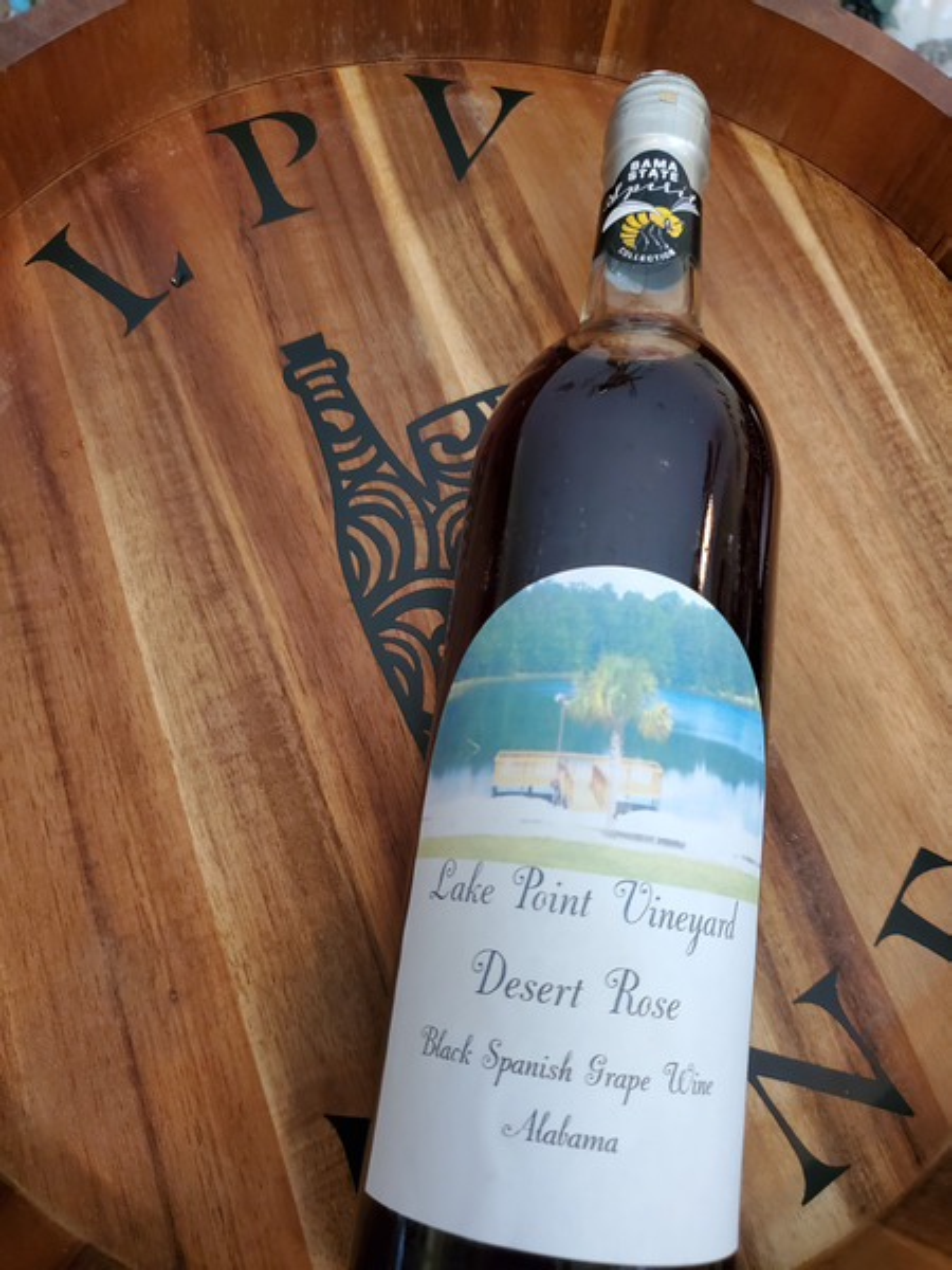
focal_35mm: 26
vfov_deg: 67.3
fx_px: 953
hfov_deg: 53.1
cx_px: 476
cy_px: 635
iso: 320
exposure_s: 1/40
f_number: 1.5
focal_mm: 4.3
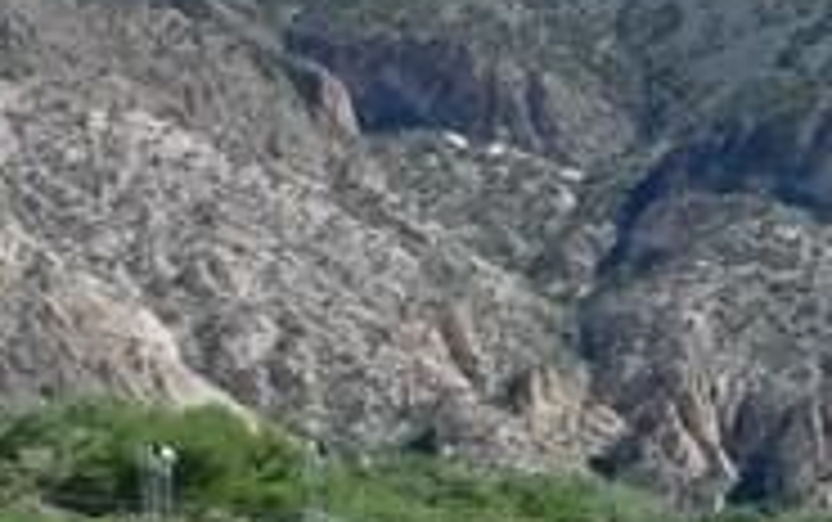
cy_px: 801
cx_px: 2055
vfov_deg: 9.4
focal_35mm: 135
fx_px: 3064
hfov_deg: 12.1
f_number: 3
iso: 125
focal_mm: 4
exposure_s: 1/1250
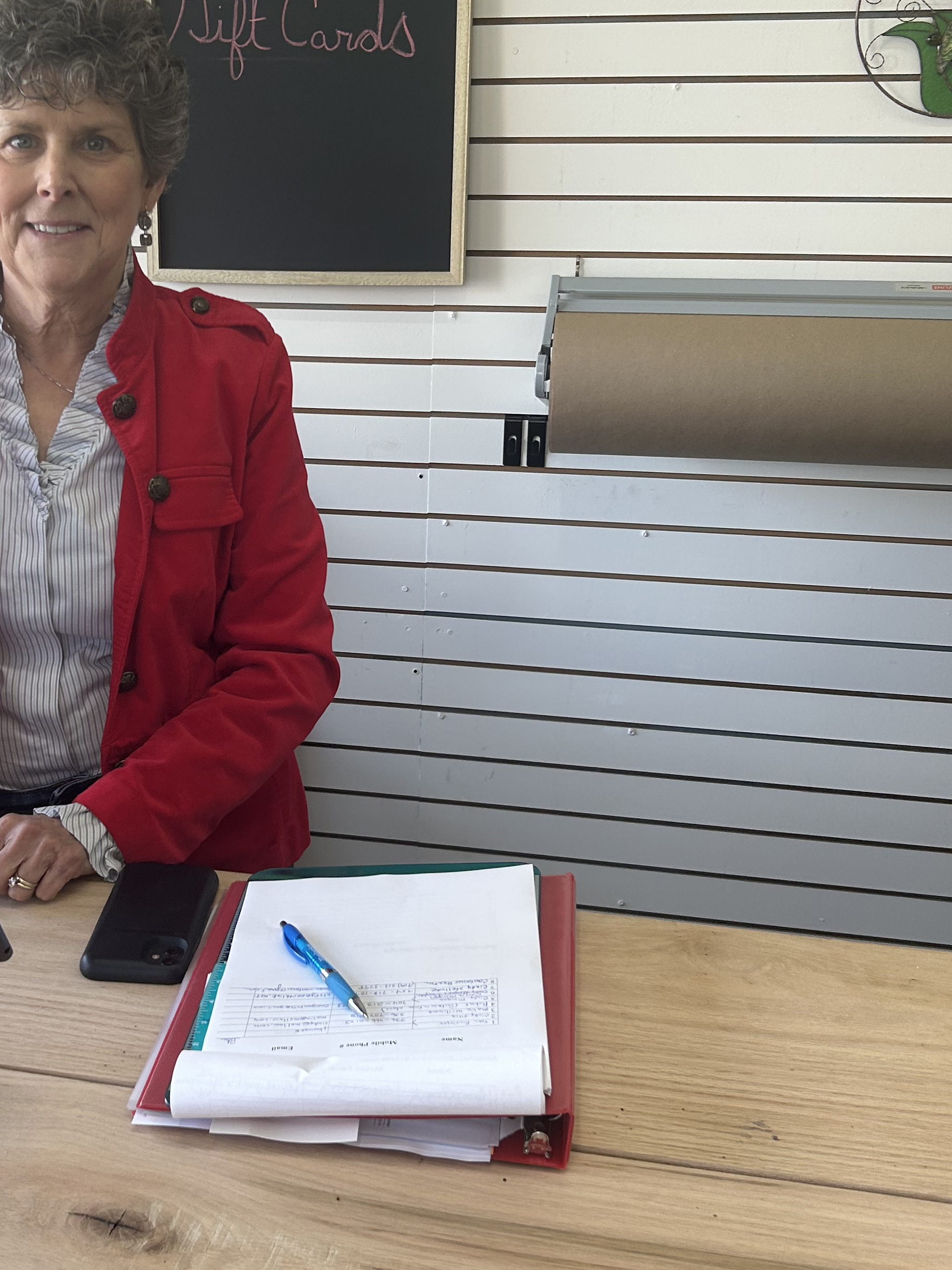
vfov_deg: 42.9
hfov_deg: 32.5
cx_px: 279
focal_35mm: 44
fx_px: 1614
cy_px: 567
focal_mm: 5.7
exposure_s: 1/156
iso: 64
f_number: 1.5
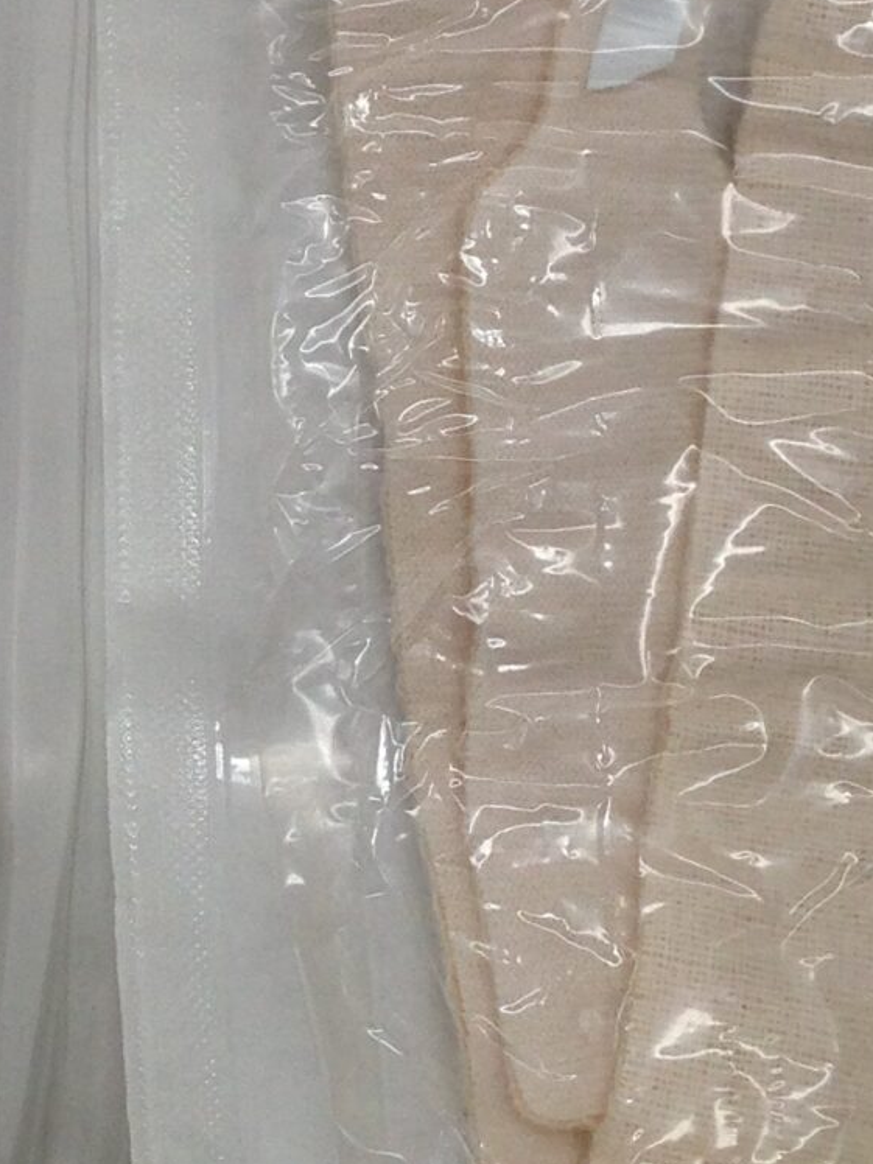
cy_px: 188
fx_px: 3800
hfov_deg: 13.0
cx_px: 142
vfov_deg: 17.2
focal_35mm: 113
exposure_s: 1/120
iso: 64
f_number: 2.4
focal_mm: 4.12
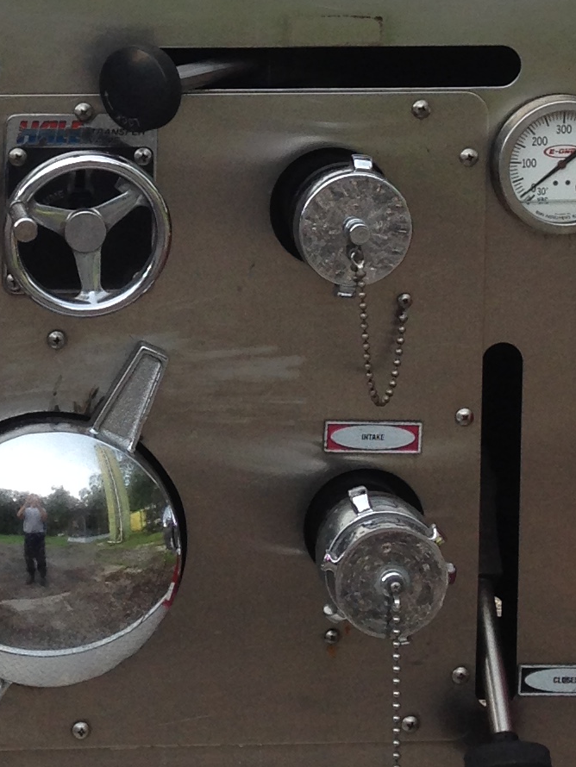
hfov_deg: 12.1
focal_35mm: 121
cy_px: -98
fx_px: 2683
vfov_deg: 15.8
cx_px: -1
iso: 50
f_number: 2.4
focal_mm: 4.12
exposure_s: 1/219
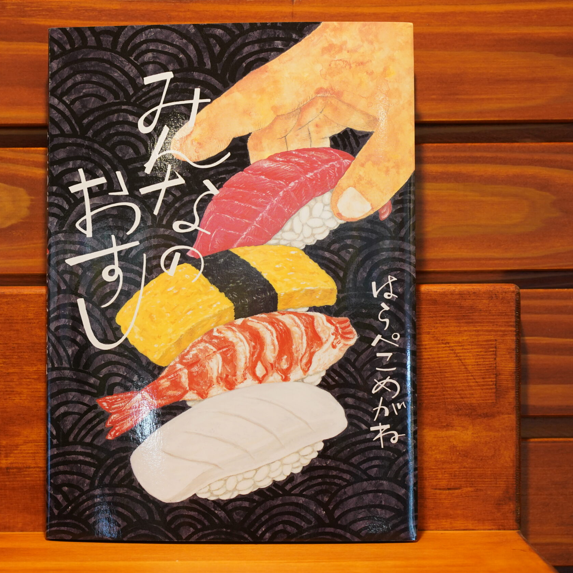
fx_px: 1330
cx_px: 240
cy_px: 290
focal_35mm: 71
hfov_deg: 24.3
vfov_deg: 24.3
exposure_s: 1/60
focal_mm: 55
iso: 1600
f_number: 5
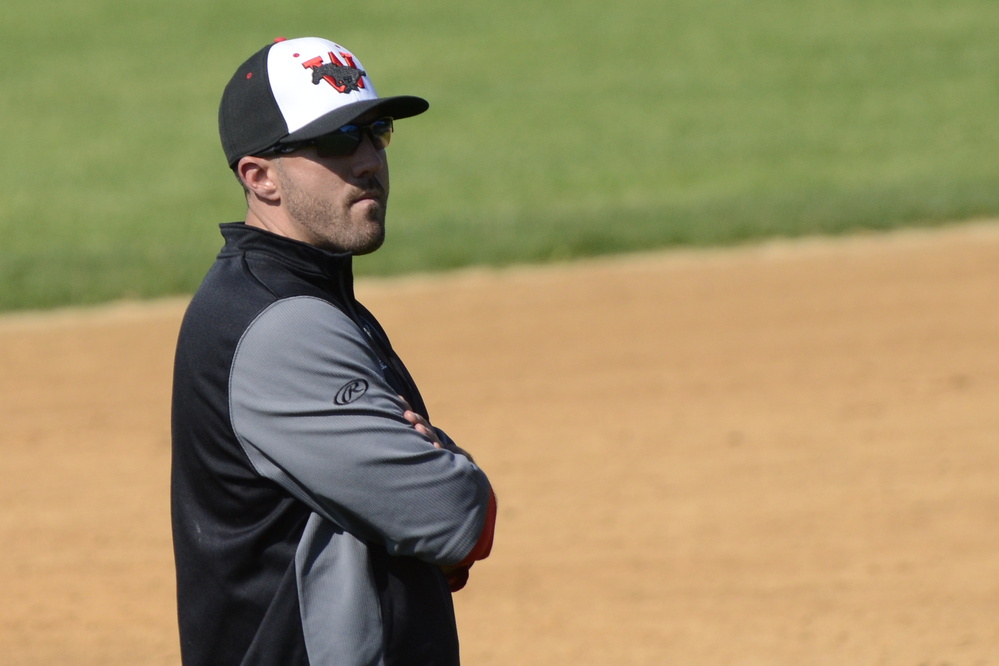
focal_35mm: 300
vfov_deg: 4.6
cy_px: 333
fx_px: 8324
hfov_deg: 6.9
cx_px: 500
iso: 500
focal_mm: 200
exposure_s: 1/6400
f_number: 4
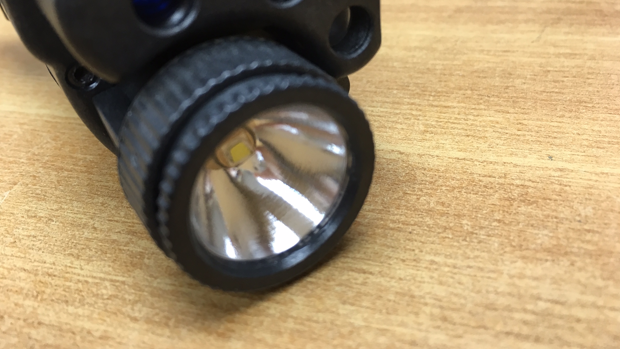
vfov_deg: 36.5
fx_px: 526
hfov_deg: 61.0
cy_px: 130
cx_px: 311
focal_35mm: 32
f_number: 2.2
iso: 80
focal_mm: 4.15
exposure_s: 1/33
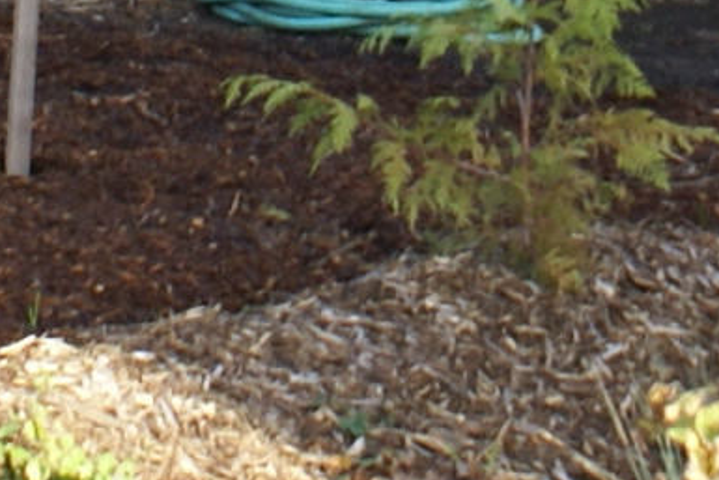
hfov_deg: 6.5
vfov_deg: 4.2
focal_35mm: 316
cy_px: -857
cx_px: 486
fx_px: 6313
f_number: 6.3
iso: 100
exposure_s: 1/80
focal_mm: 28
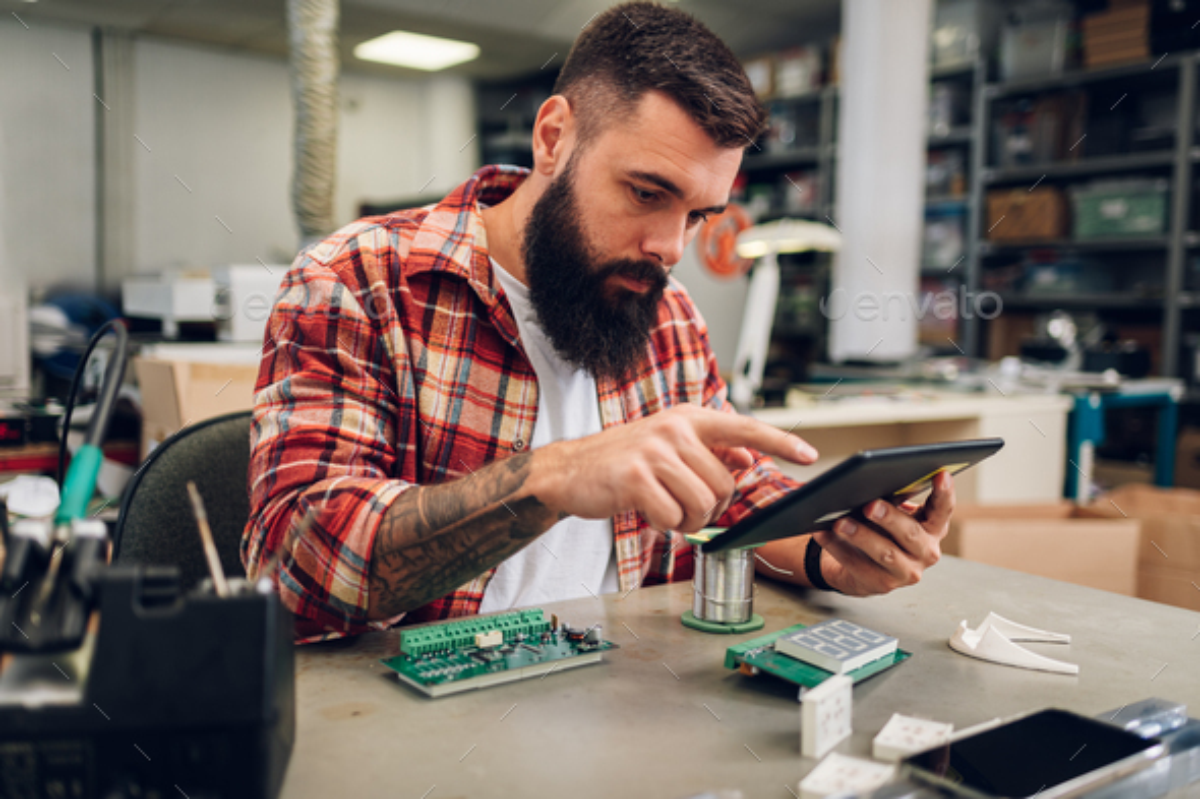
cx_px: 600
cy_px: 400
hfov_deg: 54.4
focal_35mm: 35
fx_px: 1166
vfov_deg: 37.8
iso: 100
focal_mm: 35
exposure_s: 1/200
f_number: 1.8
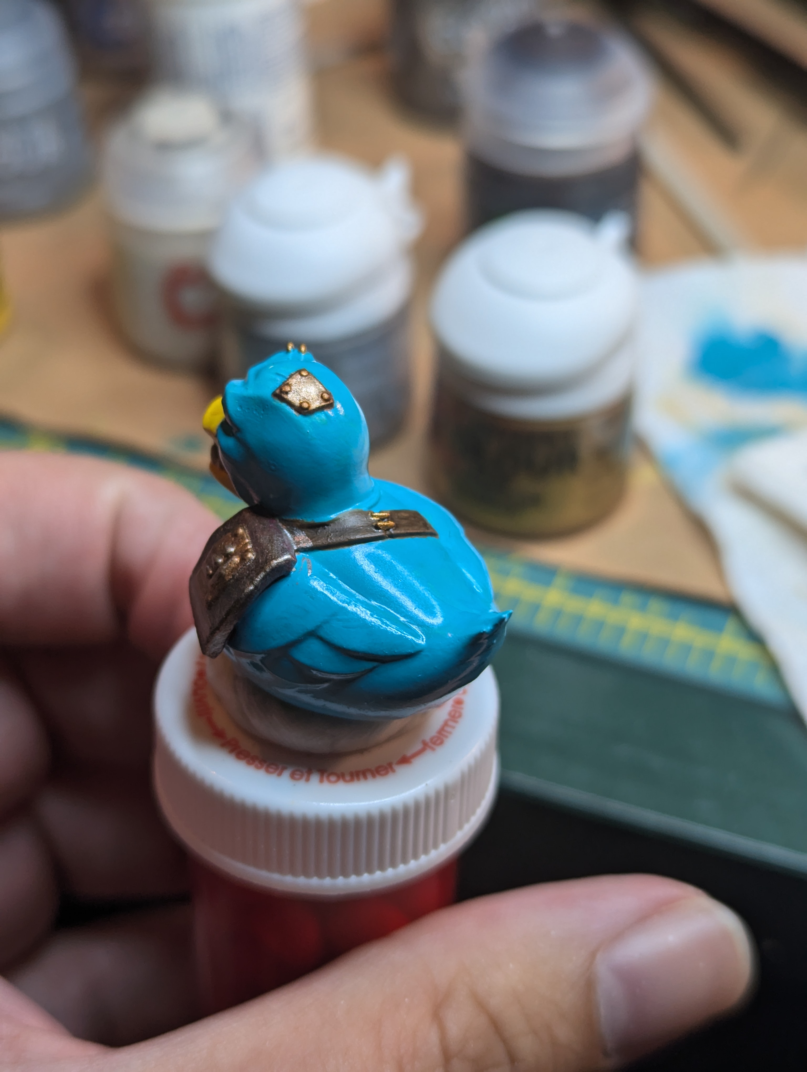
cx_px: 404
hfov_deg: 30.3
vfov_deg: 39.6
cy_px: 536
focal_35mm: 48
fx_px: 1488
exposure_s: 1/40
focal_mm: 6.81
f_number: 1.85
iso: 51
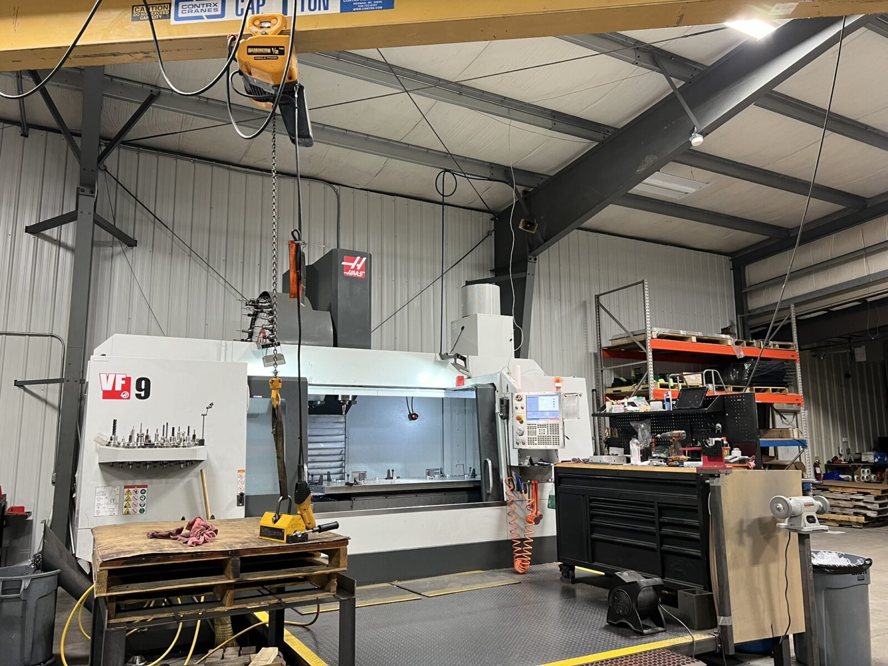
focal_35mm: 26
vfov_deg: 53.1
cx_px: 444
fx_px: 667
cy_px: 333
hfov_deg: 67.3
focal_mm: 5.7
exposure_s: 1/60
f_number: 1.5
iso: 100
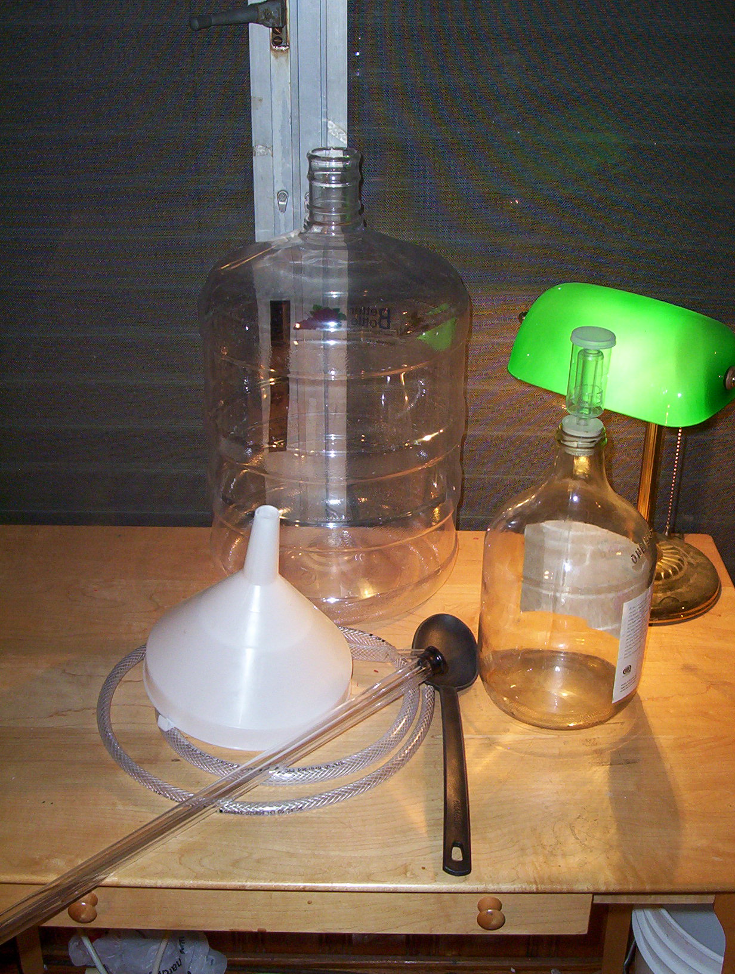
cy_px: 487
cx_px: 368
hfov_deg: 27.1
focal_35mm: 54
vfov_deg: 35.5
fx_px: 1522
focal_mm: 7.1
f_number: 2.97
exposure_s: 1/69.5
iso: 140
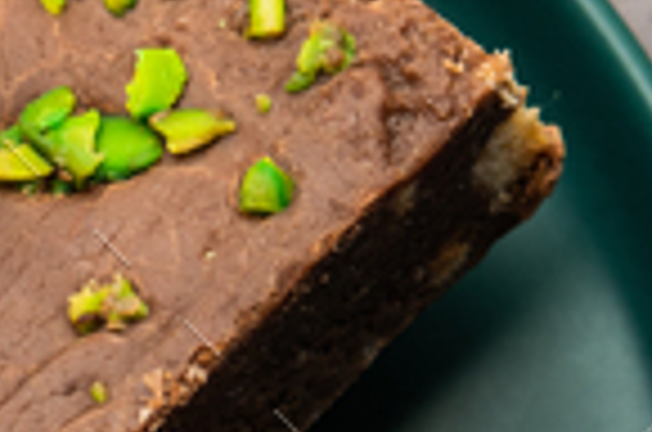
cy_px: 572
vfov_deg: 3.7
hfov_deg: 5.6
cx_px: -225
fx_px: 6632
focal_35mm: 367
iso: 125
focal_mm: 60
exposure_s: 1/125
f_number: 5
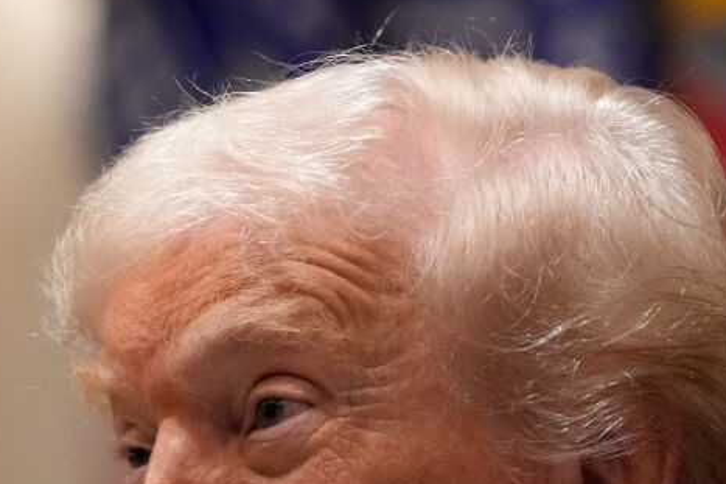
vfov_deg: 1.8
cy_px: 296
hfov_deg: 2.7
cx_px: -170
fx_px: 15220
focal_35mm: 755
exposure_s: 1/500
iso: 4000
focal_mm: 200
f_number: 2.8
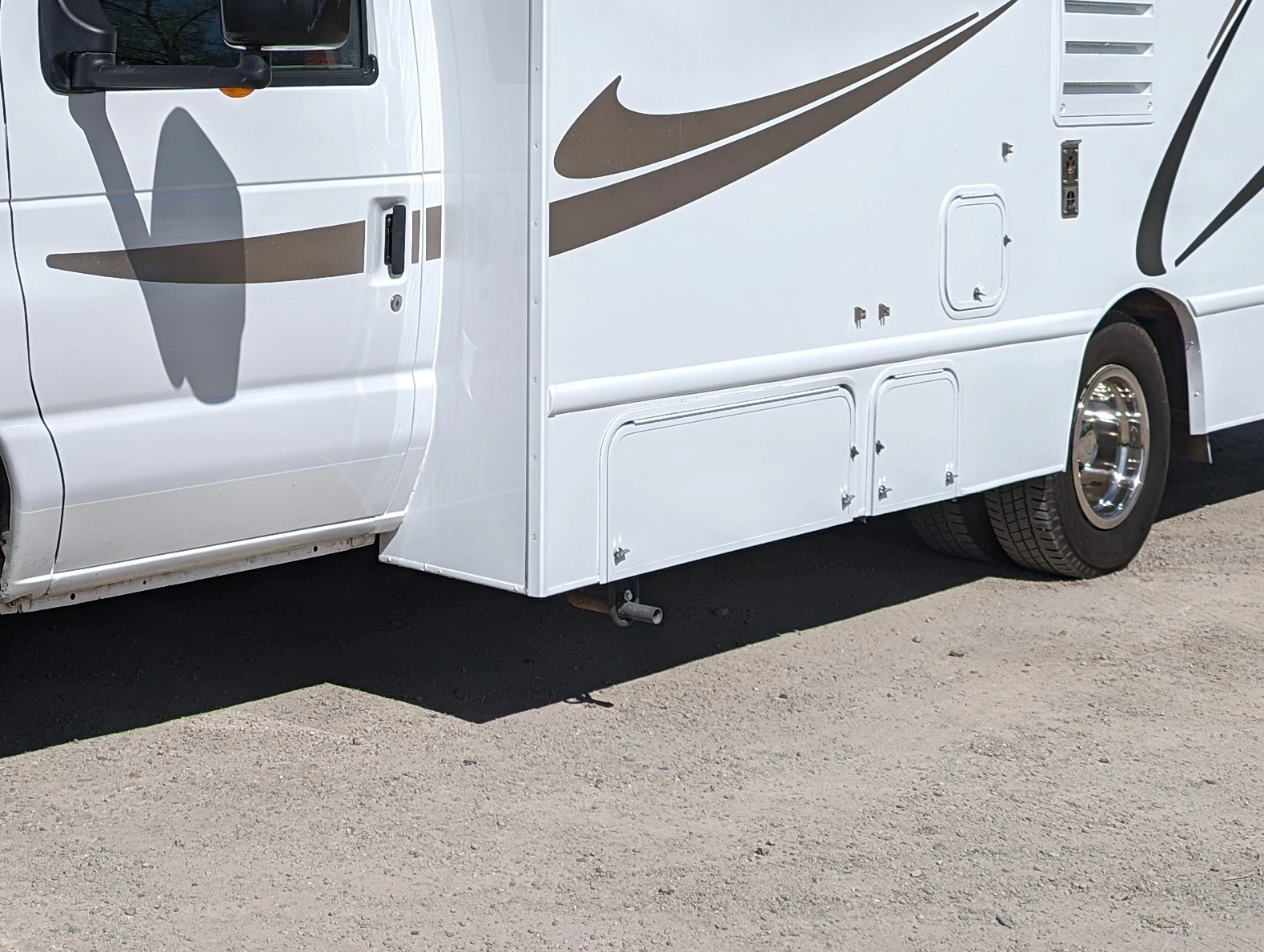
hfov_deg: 30.2
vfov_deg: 22.9
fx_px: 2267
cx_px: 208
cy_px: 33
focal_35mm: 62
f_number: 1.68
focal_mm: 6.9
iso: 21
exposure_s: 1/2786
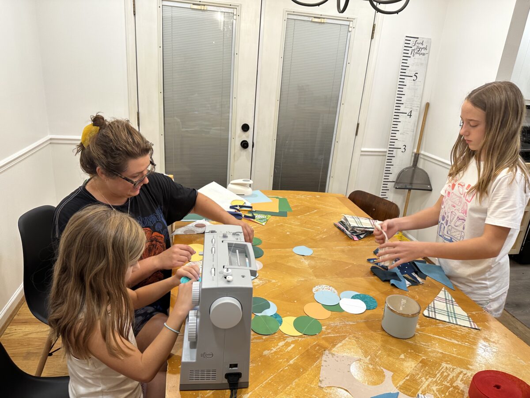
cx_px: 265
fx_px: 367
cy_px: 199
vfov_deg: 56.8
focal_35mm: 24
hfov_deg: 71.6
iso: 125
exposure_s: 1/60
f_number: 1.78
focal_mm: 6.86
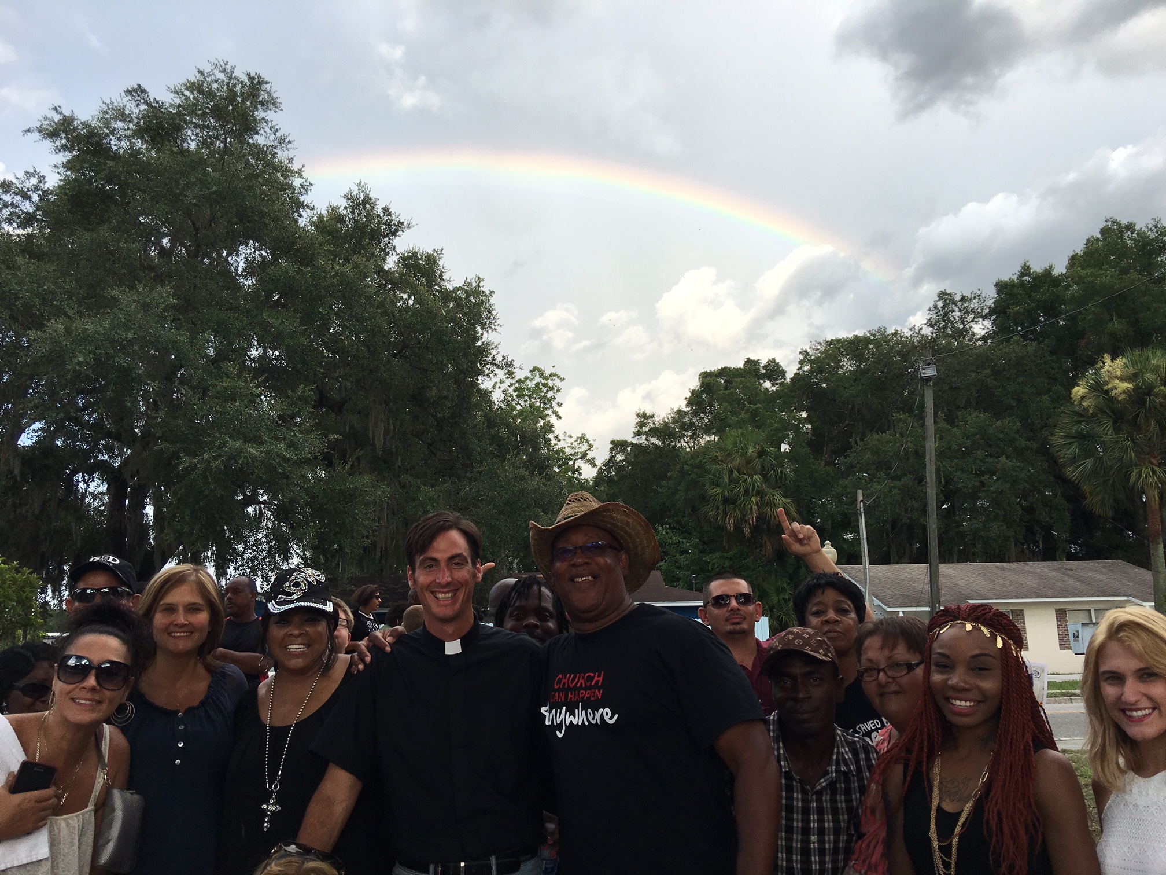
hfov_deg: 61.7
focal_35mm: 29
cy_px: 438
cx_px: 583
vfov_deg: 48.2
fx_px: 977
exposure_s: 1/761
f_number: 2.2
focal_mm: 4.15
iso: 25
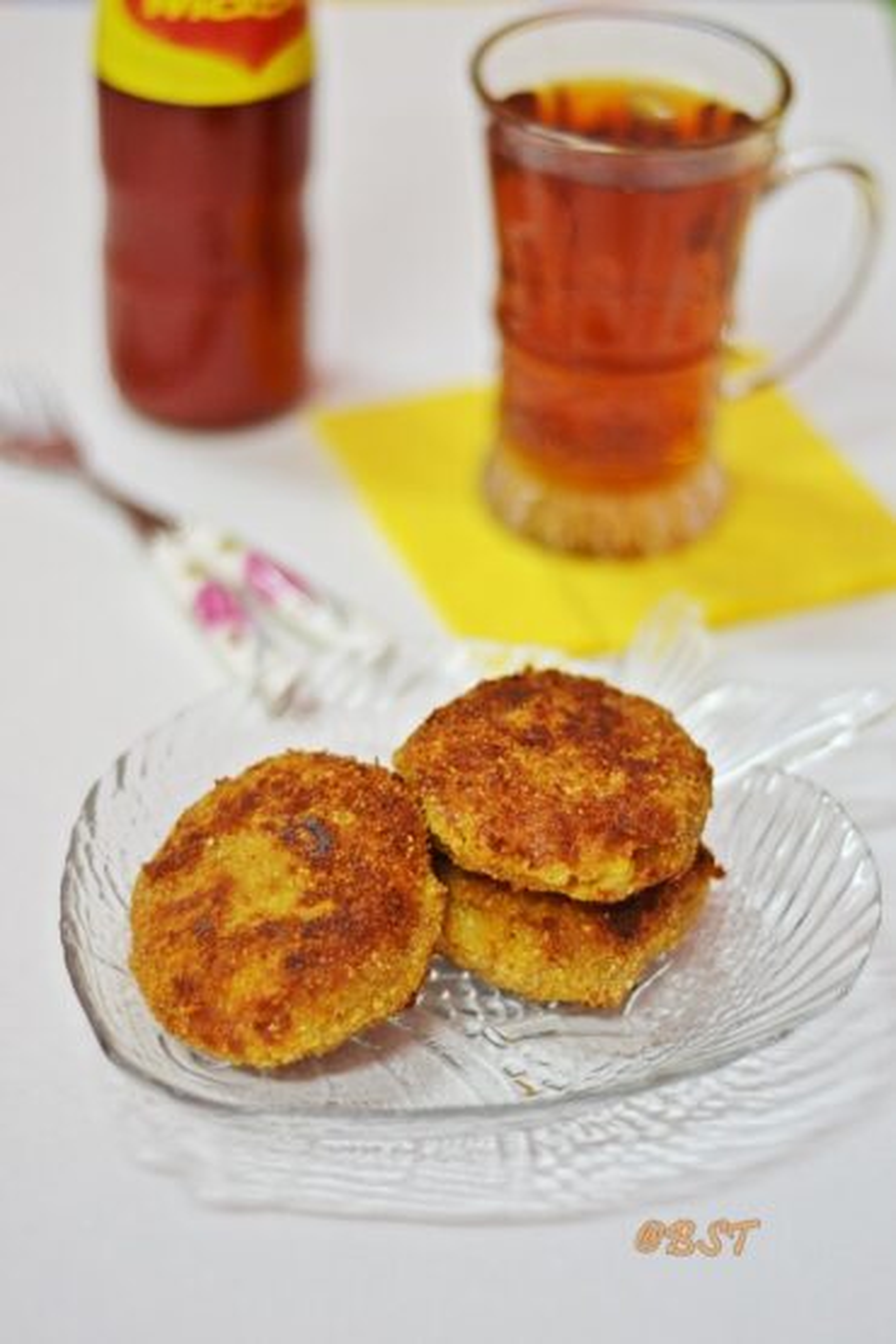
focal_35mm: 75
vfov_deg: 27.0
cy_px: 672
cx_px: 448
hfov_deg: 18.2
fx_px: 2800
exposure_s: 1/60
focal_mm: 50
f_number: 1.8
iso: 450
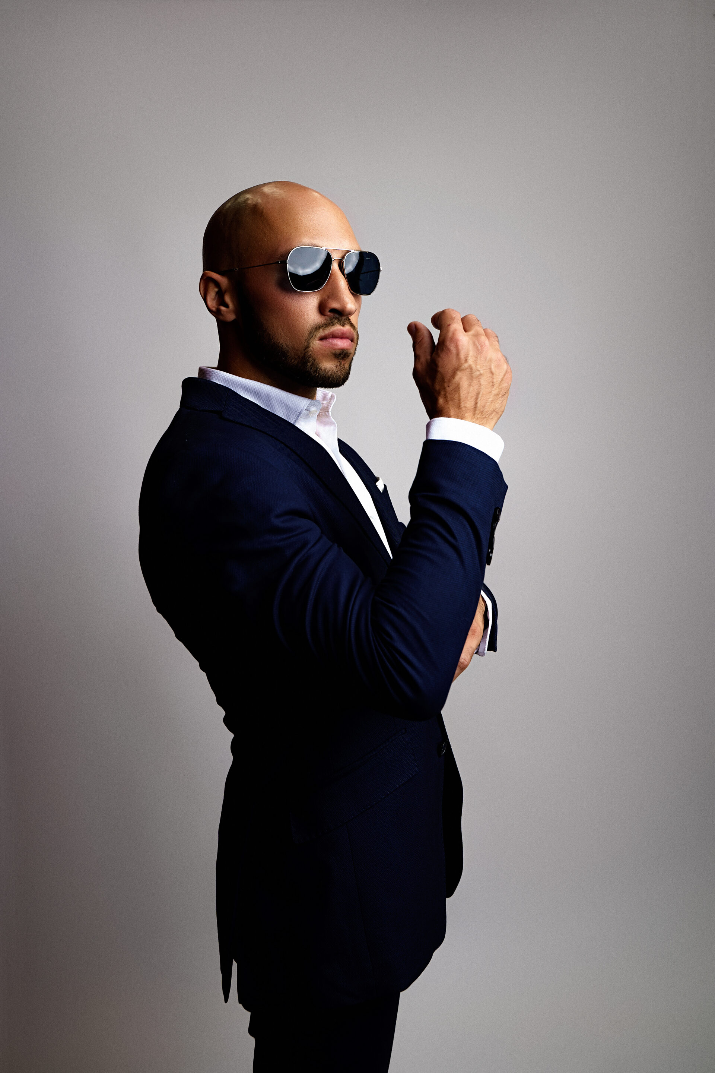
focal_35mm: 33
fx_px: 983
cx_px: 358
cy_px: 536
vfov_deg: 57.2
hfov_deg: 40.0
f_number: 5
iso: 50
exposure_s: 1/200
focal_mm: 33
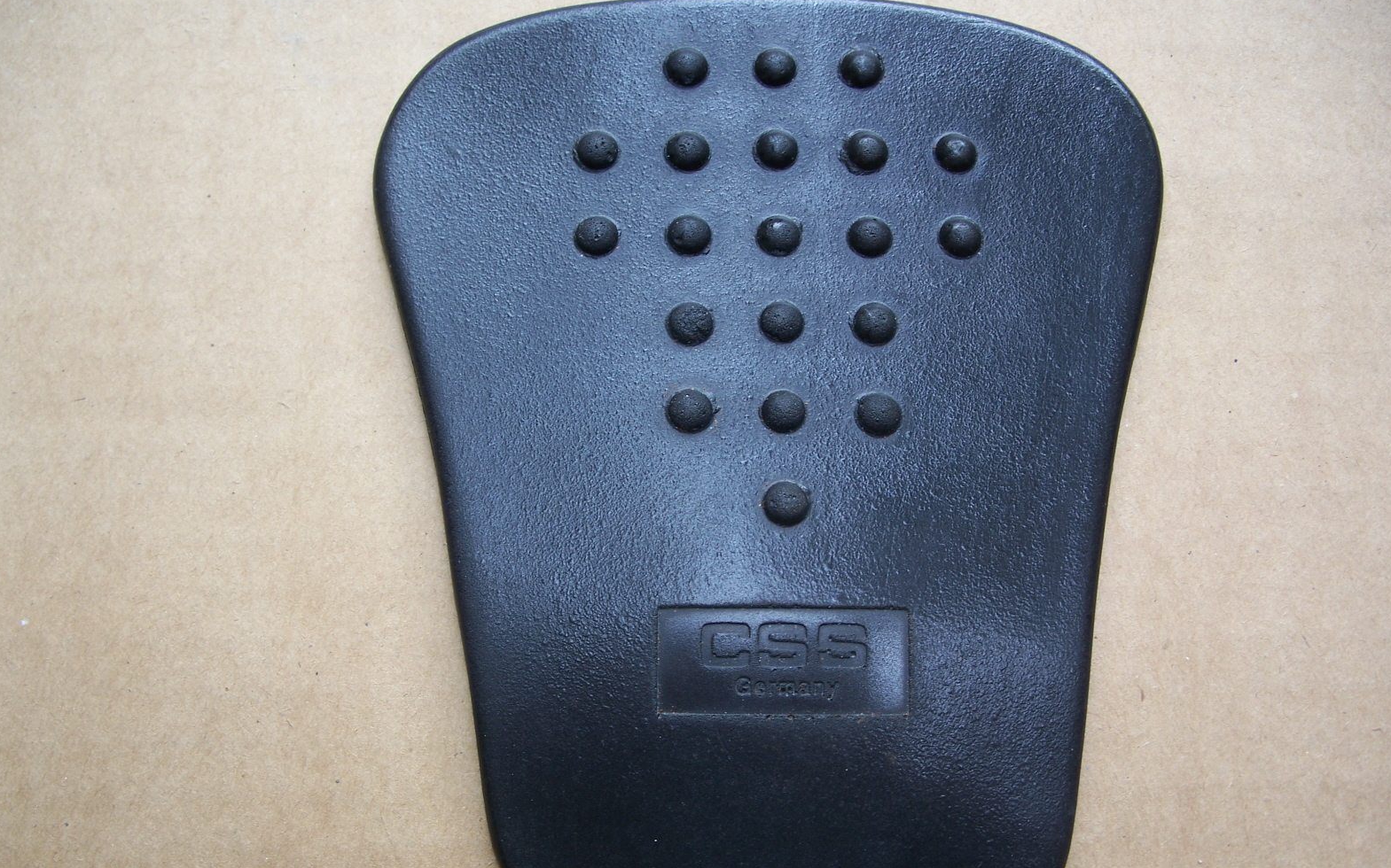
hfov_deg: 49.3
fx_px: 1516
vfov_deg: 31.9
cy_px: 508
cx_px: 706
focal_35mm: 40
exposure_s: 1/80
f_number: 2.8
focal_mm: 7.8
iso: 64
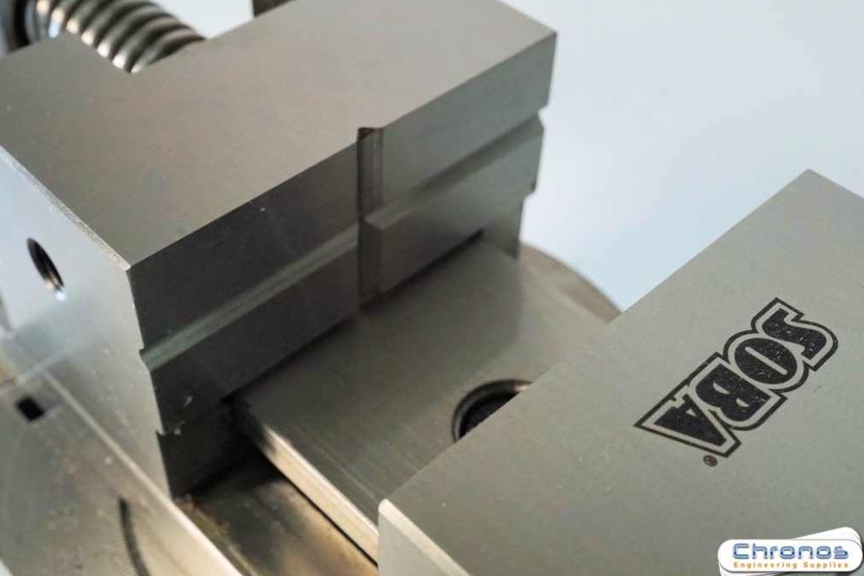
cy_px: 293
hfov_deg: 42.7
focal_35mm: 46
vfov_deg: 29.2
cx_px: 425
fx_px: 1104
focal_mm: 30
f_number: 13
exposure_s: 1/250
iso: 1000
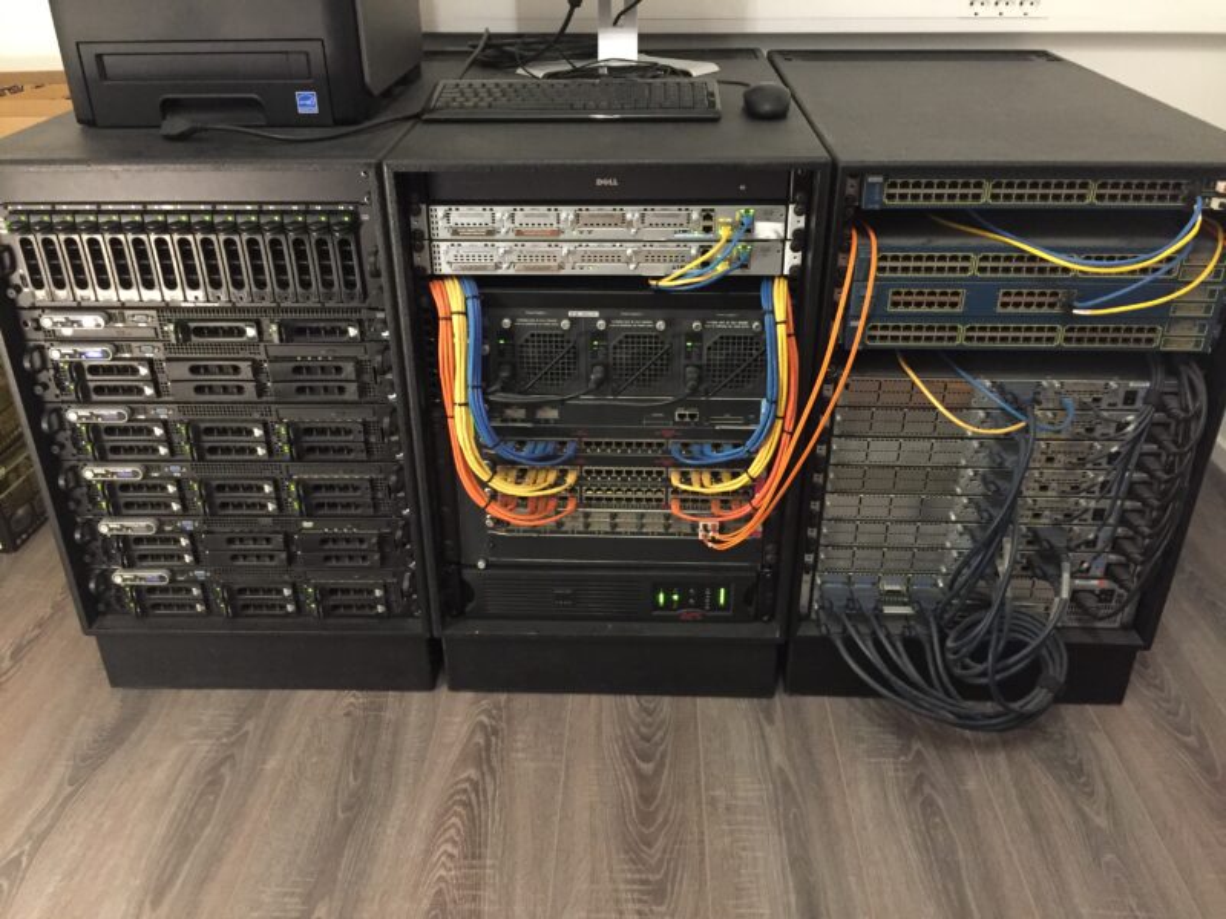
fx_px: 1027
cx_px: 613
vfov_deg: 48.2
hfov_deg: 61.7
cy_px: 460
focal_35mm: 29
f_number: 2.2
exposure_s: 1/17
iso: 500
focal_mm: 4.15
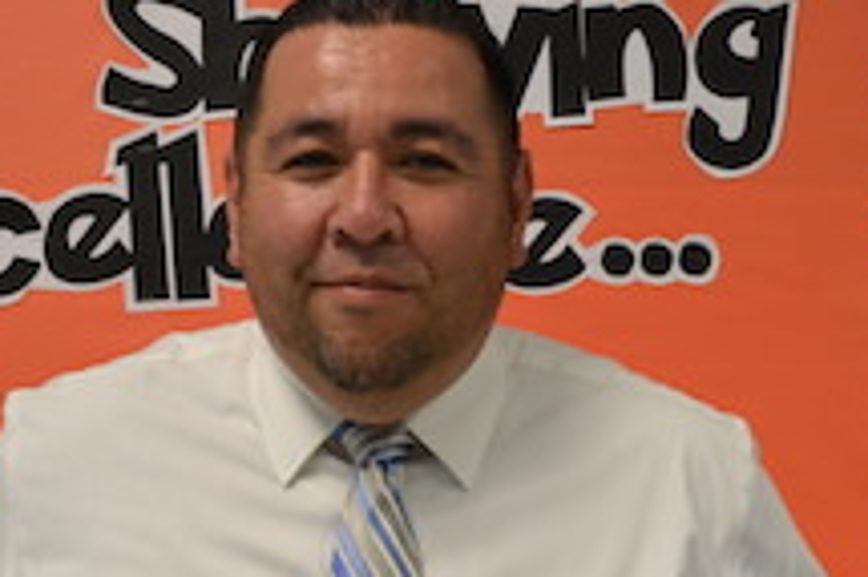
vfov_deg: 15.5
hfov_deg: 23.7
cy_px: 609
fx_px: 2072
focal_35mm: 86
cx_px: 422
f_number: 4
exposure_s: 1/60
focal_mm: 20
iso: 400
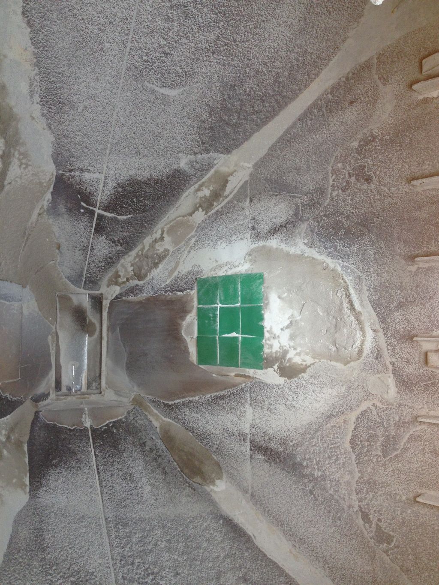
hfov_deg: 40.7
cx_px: 220
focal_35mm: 35
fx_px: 592
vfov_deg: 52.6
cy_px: 292
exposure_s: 1/120
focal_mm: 4.28
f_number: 2.4
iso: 80
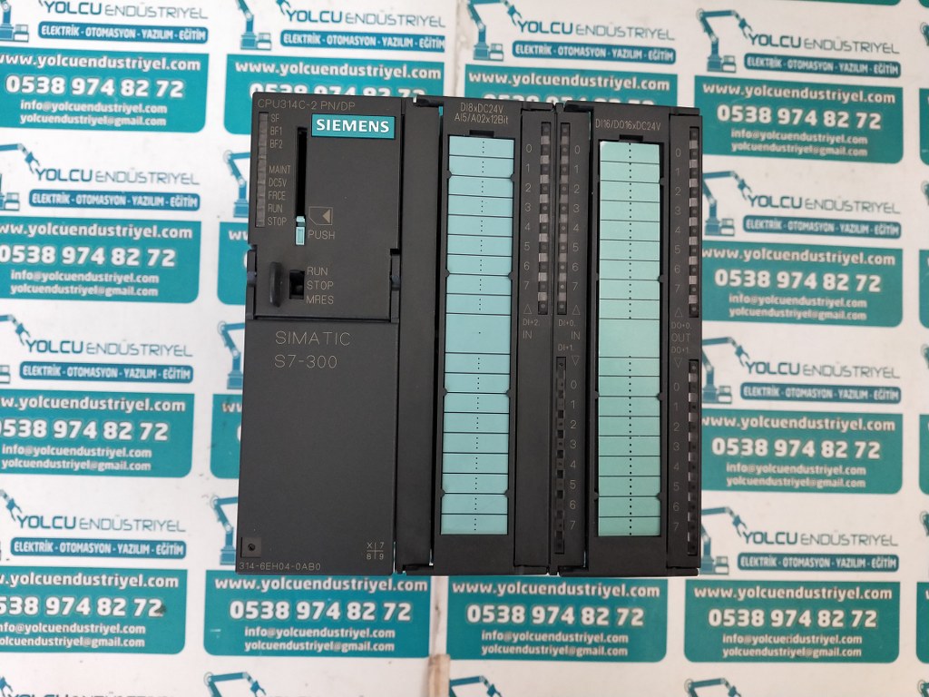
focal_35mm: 23
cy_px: 348
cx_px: 464
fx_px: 617
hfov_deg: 73.9
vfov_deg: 58.9
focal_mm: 3.99
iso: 188
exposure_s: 1/33
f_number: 1.7
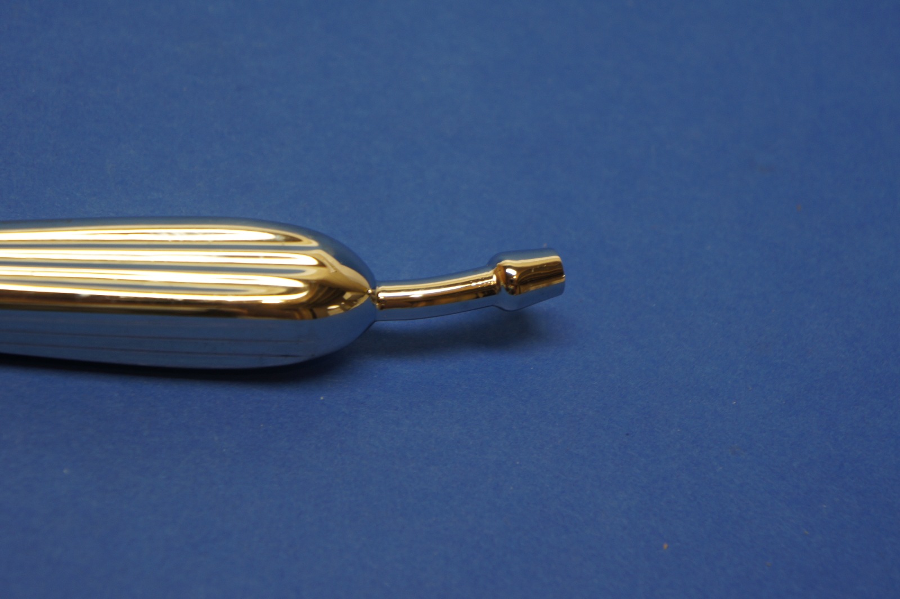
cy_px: 300
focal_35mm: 82
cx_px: 450
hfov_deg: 24.6
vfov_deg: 16.5
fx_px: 2061
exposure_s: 1/25
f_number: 5.6
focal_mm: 55
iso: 200
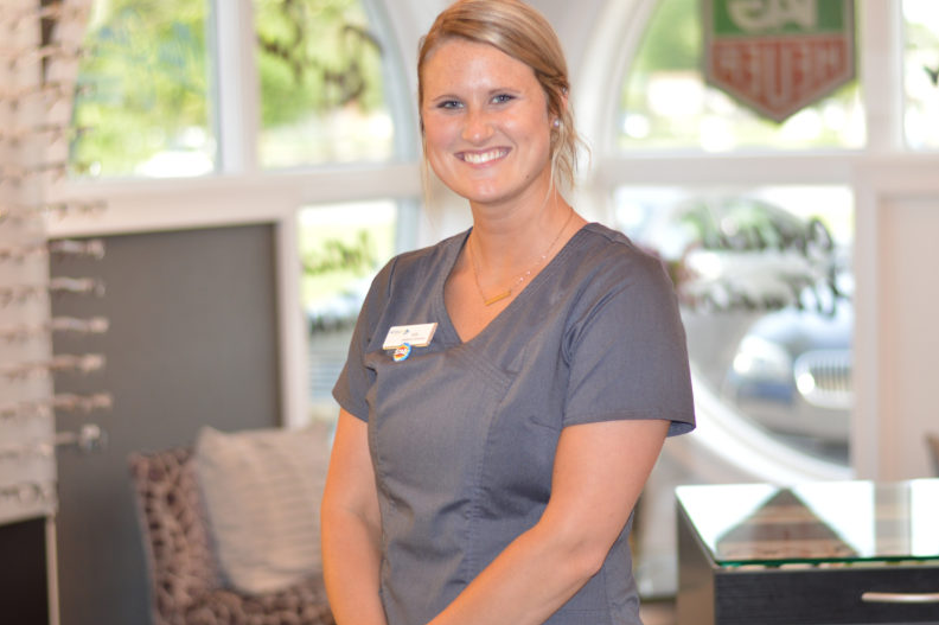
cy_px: 290
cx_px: 483
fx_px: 2528
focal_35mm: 97
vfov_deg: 14.1
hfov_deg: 21.0
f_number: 1.8
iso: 220
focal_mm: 50
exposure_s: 1/200
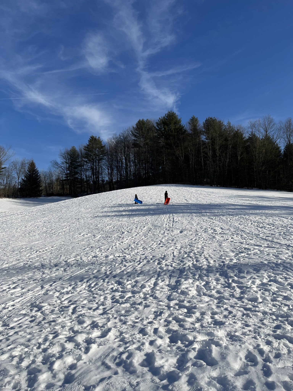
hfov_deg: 53.1
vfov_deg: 67.3
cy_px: 196
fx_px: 293
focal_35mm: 26
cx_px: 146
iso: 50
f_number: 1.6
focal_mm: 5.1
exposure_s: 1/7353
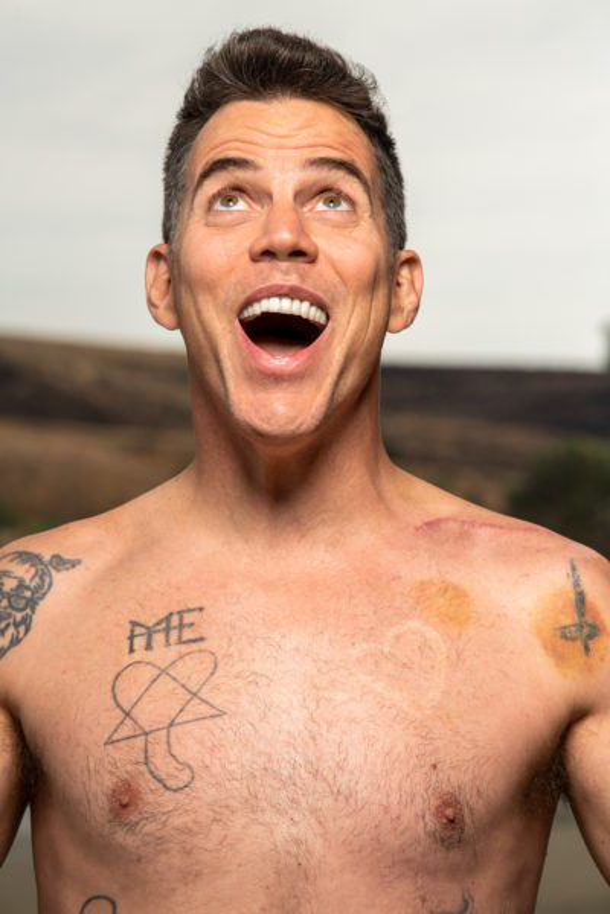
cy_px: 457
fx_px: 2669
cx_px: 305
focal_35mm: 105
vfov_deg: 19.5
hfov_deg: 13.0
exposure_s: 1/2000
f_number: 7.1
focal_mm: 105
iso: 800
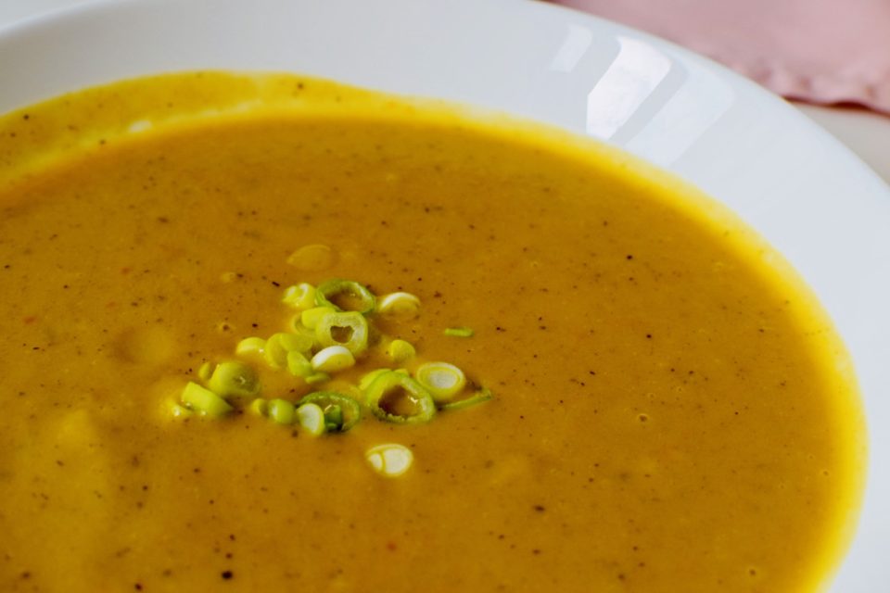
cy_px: 296
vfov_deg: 25.8
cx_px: 445
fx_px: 1298
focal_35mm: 52
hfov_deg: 37.9
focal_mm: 35
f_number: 7.1
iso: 400
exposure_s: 1/200
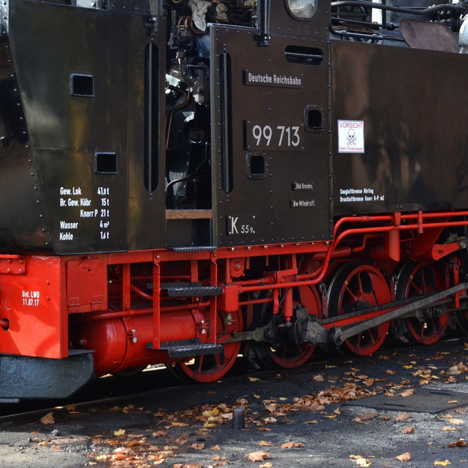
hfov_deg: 19.9
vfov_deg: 19.7
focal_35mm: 87
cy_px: 91
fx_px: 1331
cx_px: 277
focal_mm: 26
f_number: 3.8
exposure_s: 1/500
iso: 500
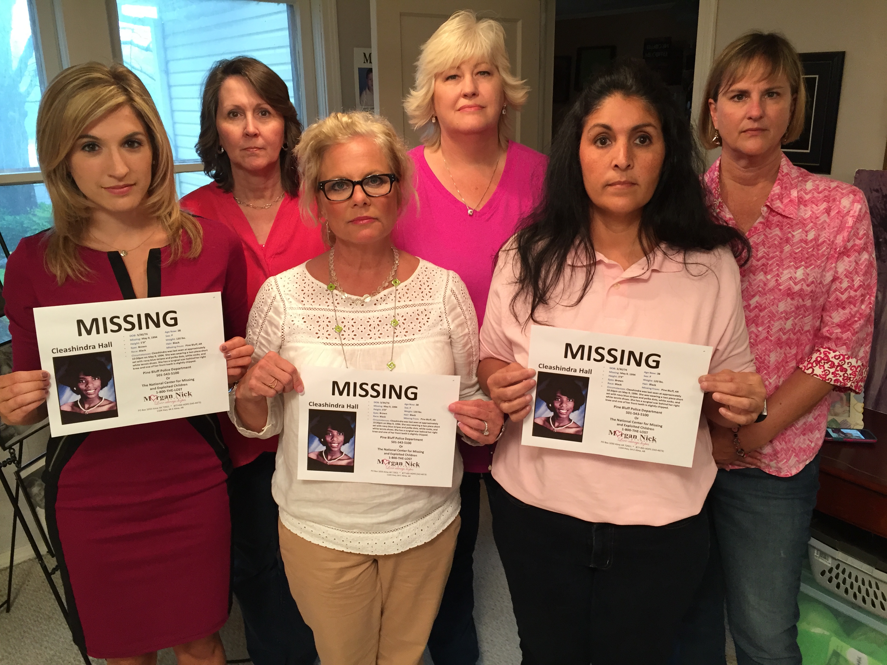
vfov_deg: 48.2
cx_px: 444
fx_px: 743
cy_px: 332
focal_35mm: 29
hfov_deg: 61.7
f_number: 2.2
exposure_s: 1/30
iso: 50
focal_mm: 4.15
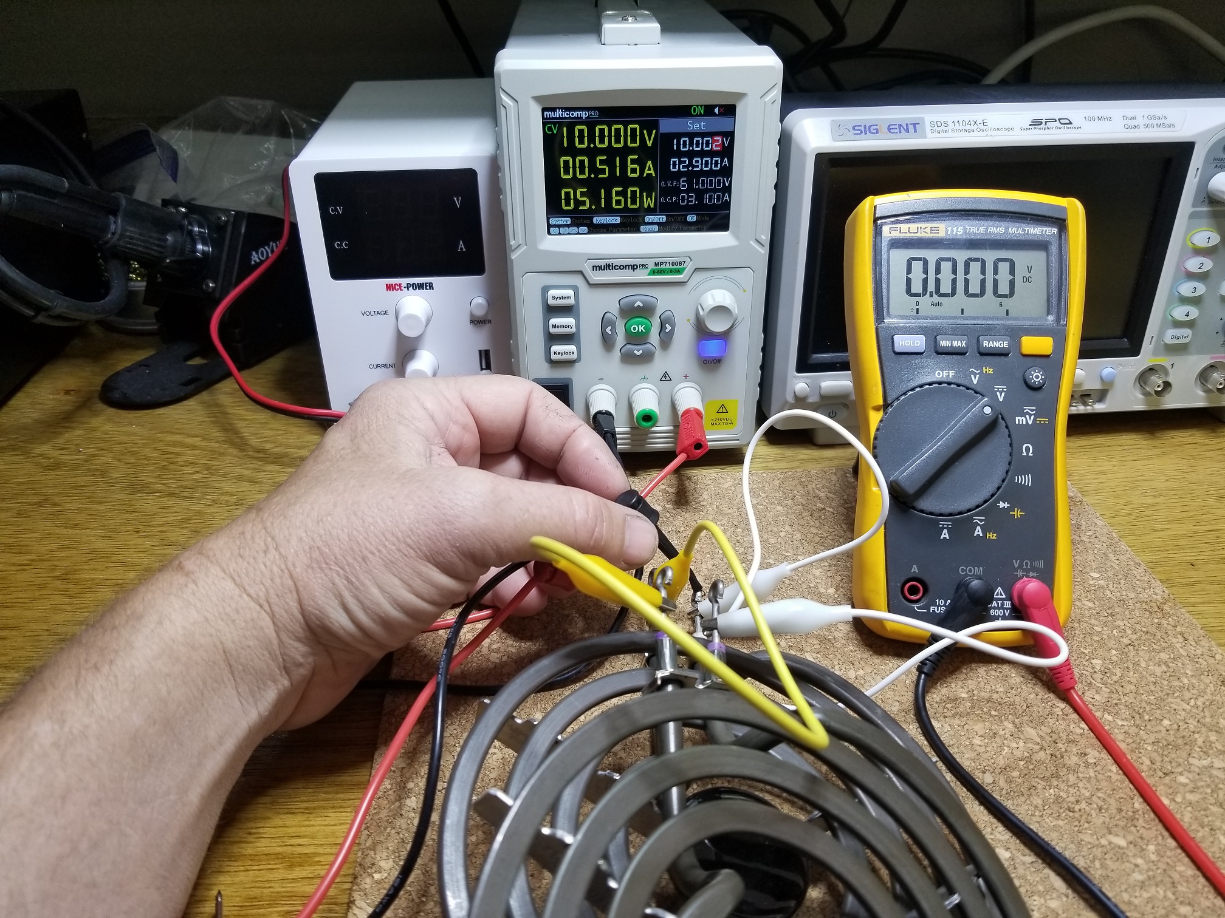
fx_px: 920
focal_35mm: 26
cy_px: 459
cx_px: 612
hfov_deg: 67.3
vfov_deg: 53.1
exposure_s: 1/60
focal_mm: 4.3
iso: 80
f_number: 1.7
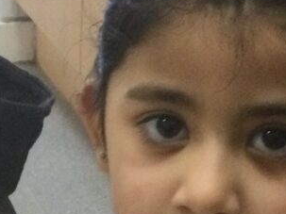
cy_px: 311
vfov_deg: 11.1
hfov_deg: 15.3
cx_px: 93
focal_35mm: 129
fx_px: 1065
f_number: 2.4
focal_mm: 3.3
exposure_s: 1/33
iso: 250
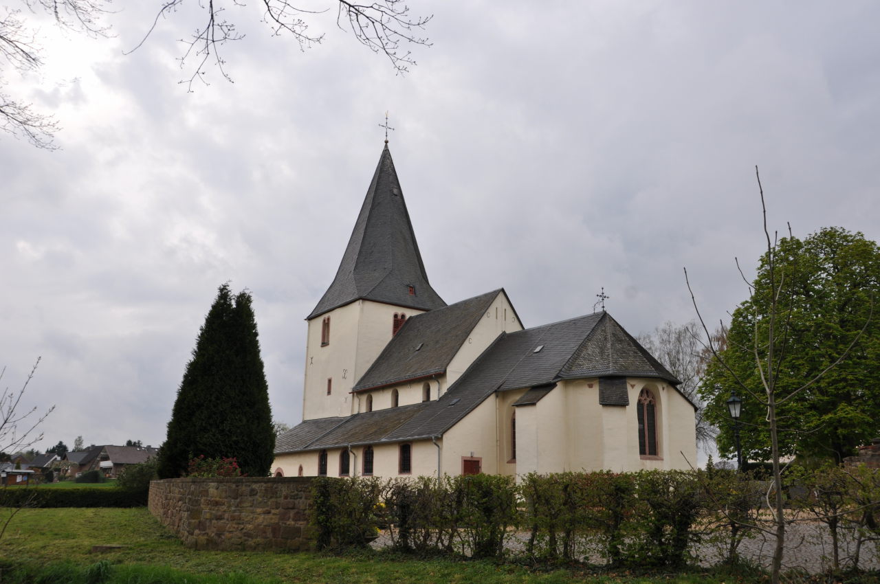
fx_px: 806
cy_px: 292
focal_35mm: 33
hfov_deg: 57.3
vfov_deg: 39.9
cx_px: 440
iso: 200
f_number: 8
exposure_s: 1/250
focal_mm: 22
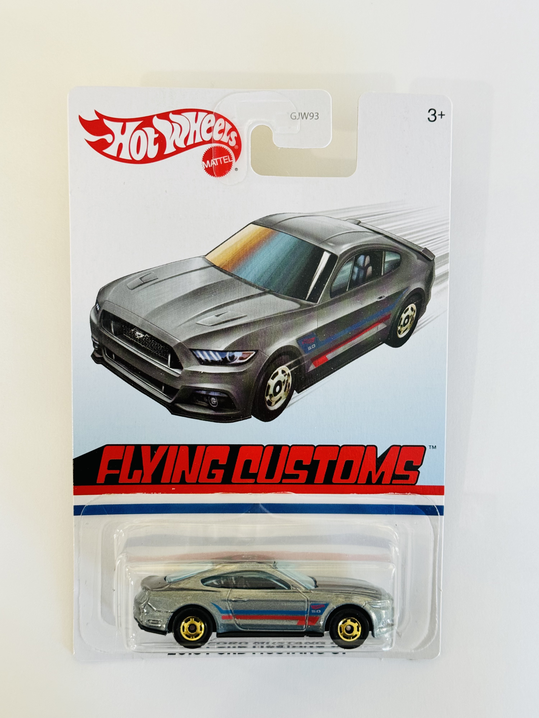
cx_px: 270
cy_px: 359
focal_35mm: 48
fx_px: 997
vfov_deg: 39.7
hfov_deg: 30.3
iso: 160
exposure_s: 1/60
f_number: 1.78
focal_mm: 6.86
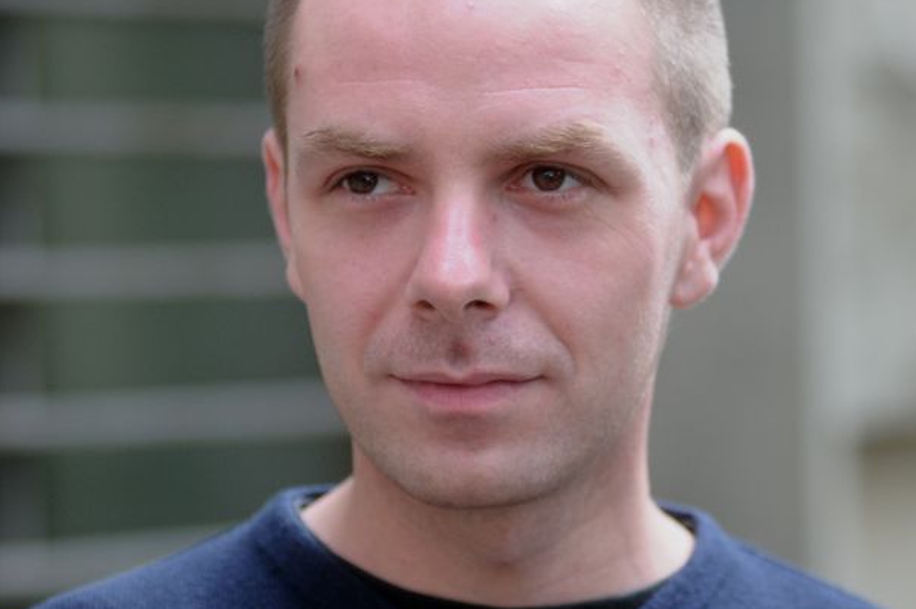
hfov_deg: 7.8
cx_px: 468
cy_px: 278
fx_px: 6680
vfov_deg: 5.2
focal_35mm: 263
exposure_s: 1/200
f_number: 2.8
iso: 500
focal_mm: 105
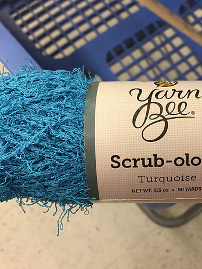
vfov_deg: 46.8
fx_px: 311
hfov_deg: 35.0
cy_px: 135
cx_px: 157
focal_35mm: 40
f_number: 2.2
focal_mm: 4.15
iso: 100
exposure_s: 1/30
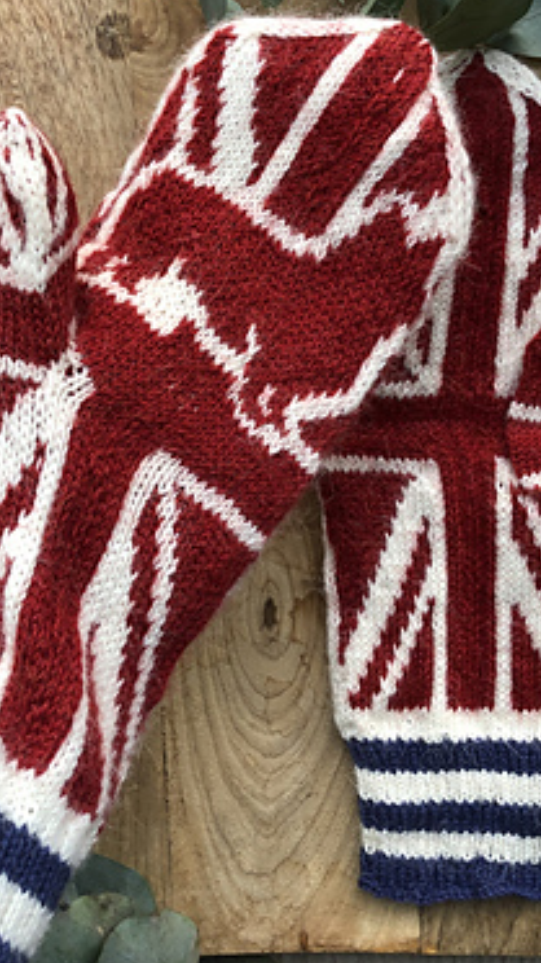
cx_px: 252
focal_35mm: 41
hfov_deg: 29.0
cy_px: 383
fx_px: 1047
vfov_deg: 49.1
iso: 40
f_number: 1.8
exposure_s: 1/24
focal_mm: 4
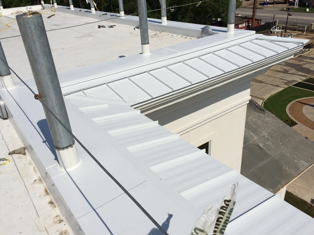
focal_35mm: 29
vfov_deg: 48.2
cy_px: 118
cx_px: 157
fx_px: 263
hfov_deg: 61.7
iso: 32
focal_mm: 4.15
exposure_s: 1/10309
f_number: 2.2
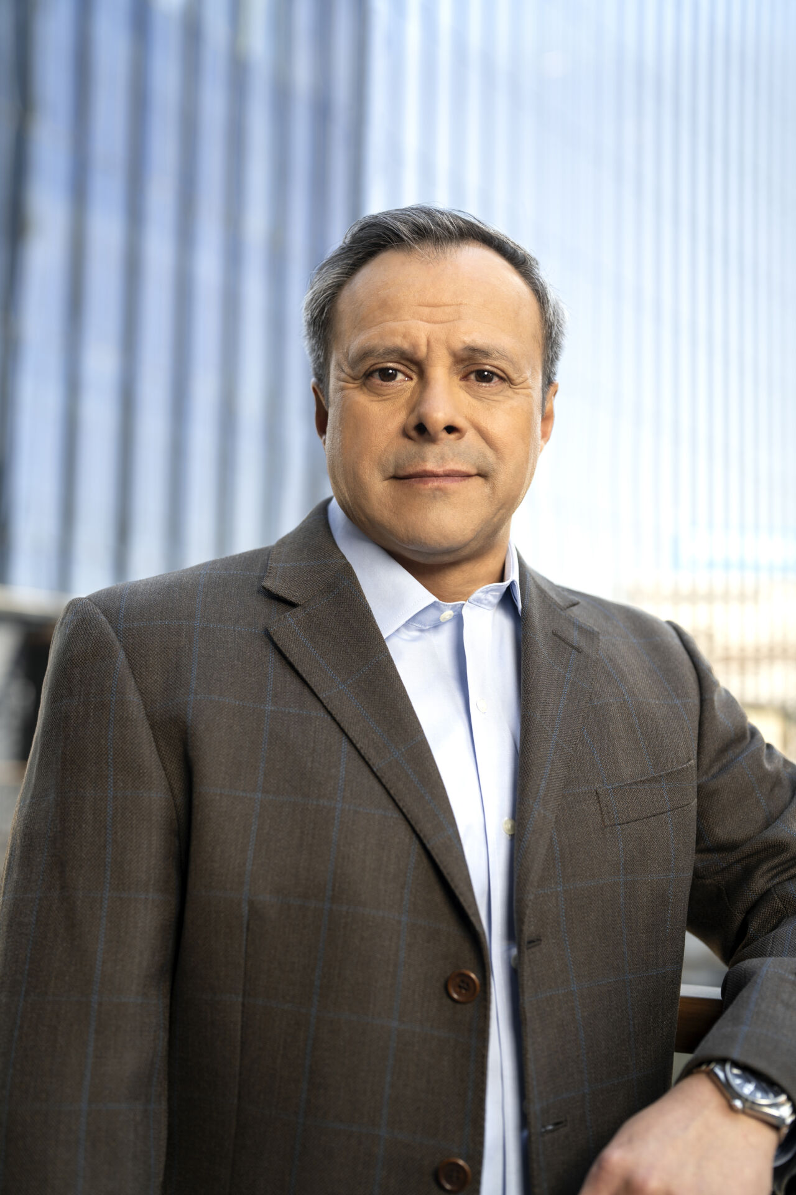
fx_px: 1658
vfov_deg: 39.6
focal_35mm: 50
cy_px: 598
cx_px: 398
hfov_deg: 27.0
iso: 100
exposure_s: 1/160
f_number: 2.5
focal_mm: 50
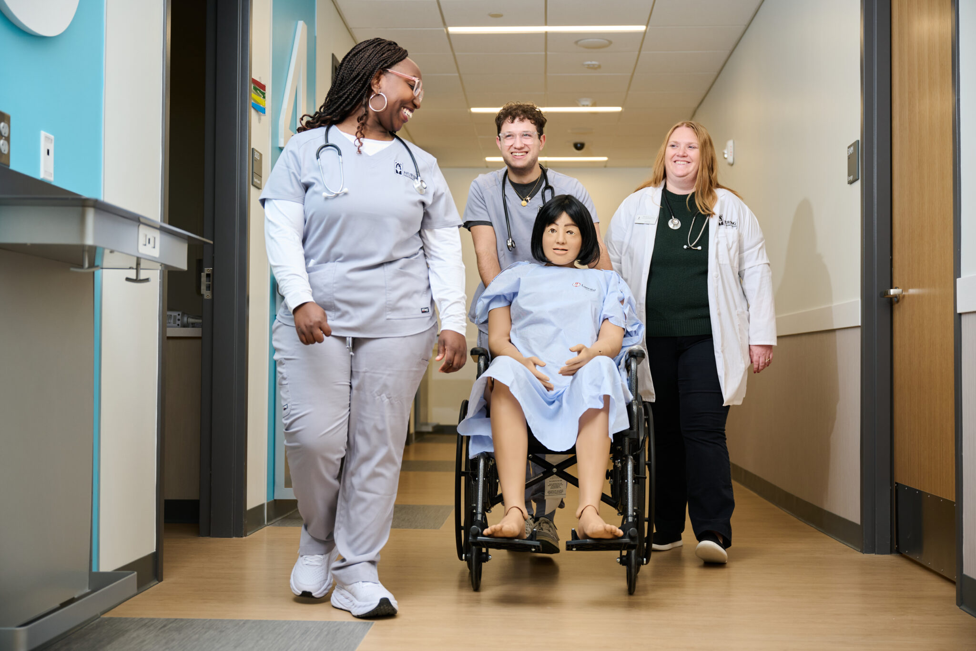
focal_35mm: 45
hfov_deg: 43.6
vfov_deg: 29.9
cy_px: 326
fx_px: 1220
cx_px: 488
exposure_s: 1/160
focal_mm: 45
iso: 400
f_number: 3.2
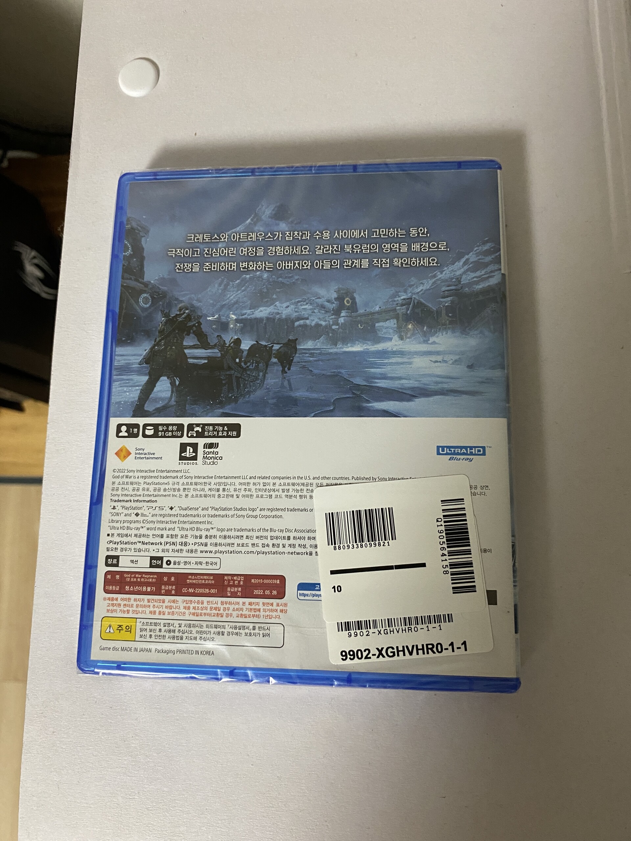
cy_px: 420
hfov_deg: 53.1
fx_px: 632
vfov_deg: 67.3
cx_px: 316
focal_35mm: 26
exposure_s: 1/60
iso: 320
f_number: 1.8
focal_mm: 4.25
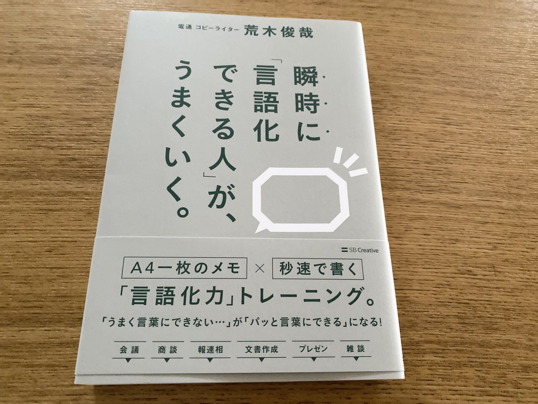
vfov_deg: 53.1
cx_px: 269
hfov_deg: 67.3
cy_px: 202
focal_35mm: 26
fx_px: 404
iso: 800
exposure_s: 1/30
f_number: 1.8
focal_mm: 4.25
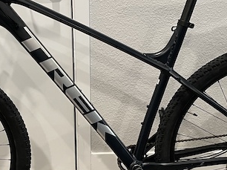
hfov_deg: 28.5
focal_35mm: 68
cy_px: 137
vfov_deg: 21.3
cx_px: 96
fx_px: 446
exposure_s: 1/60
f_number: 1.6
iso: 250
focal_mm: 4.2
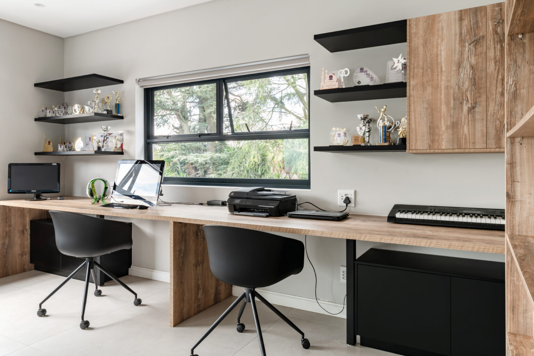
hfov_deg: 73.7
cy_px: 178
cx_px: 267
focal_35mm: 24
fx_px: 356
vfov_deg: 53.1
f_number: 22
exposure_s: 1/2.5
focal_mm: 24
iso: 64
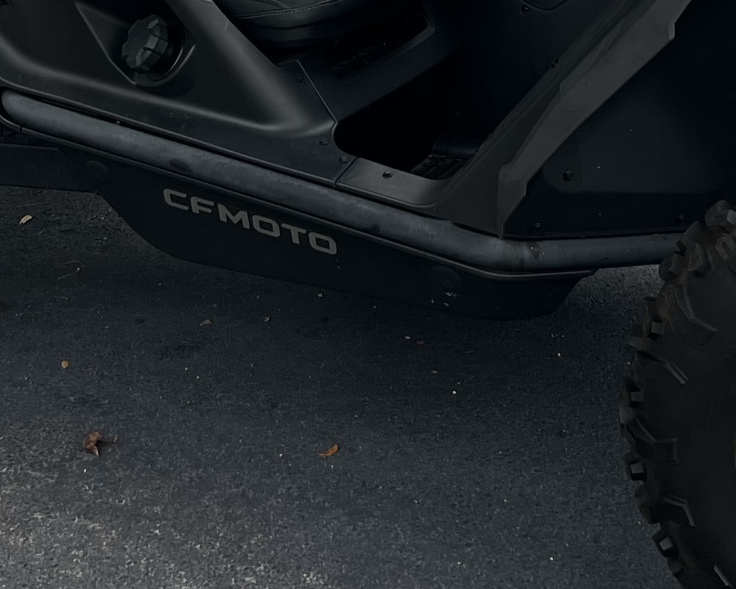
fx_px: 1983
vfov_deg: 16.2
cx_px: 411
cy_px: -134
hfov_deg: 21.0
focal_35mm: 91
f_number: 1.5
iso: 50
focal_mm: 5.7
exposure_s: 1/374
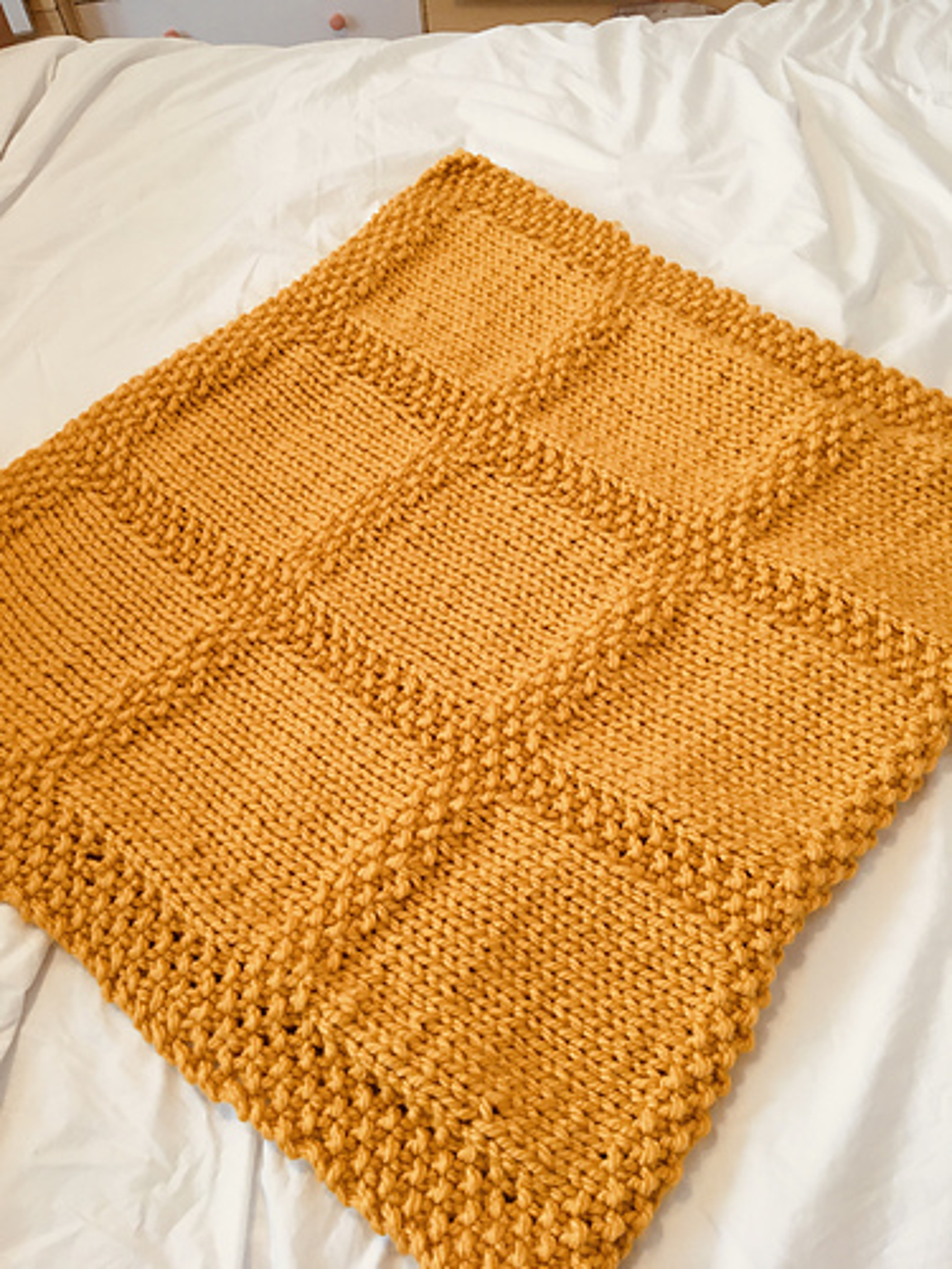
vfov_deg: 61.7
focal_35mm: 29
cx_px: 476
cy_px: 634
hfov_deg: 48.2
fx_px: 1063
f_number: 2.2
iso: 125
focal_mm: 4.15
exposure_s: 1/33
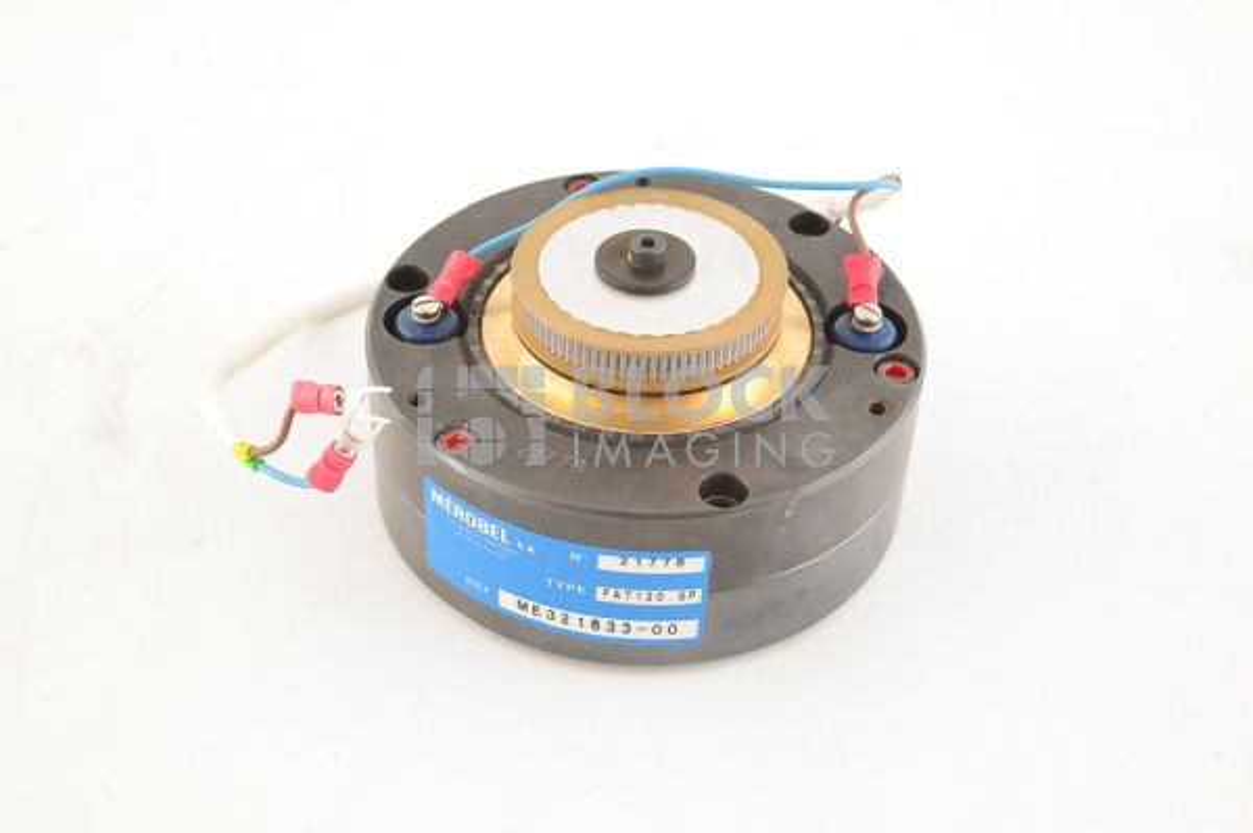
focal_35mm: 50
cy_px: 416
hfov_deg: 39.6
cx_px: 626
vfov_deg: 26.9
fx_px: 1739
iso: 1600
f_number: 10
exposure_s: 1/125
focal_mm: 50
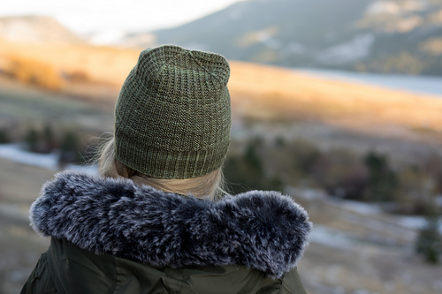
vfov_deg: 18.2
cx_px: 221
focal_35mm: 75
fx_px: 920
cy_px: 147
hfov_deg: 27.0
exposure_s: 1/100
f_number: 3.2
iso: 100
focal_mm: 50
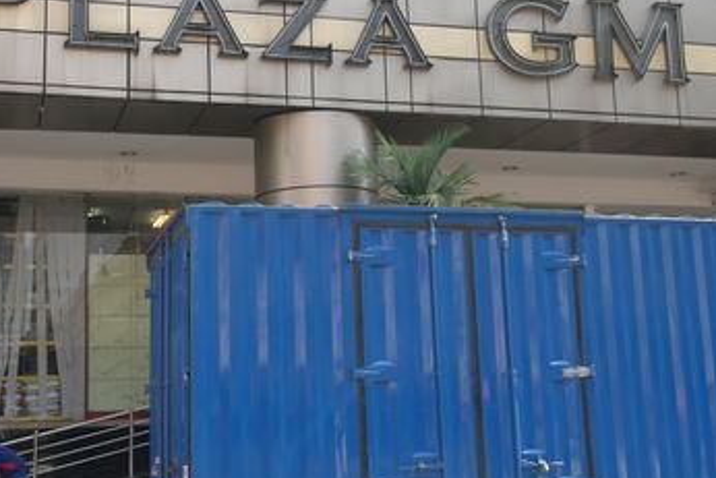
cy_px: 190
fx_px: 1035
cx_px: 290
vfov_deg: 26.0
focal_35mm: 52
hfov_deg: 38.0
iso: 100
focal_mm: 20
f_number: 6.3
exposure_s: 1/50
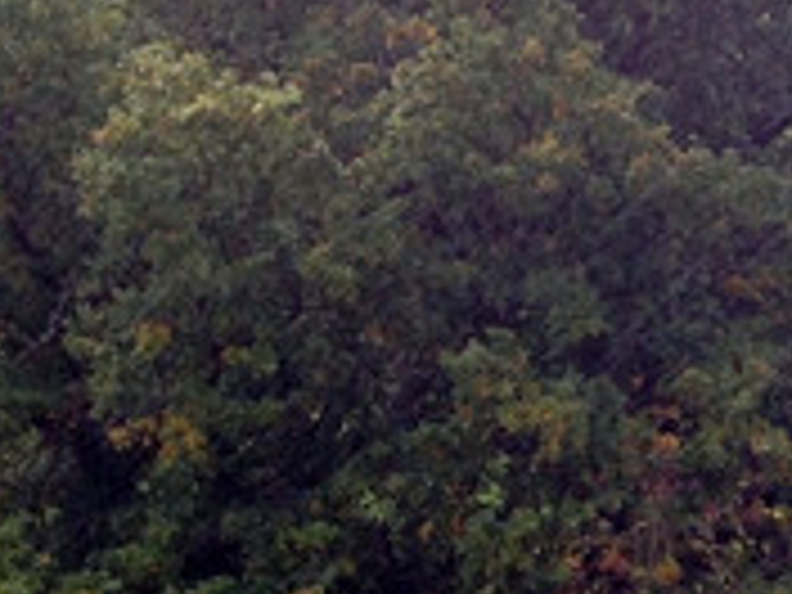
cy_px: 513
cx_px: 1557
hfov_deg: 10.7
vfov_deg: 8.8
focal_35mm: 169
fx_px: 3867
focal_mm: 4.28
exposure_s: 1/298
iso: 50
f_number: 2.4
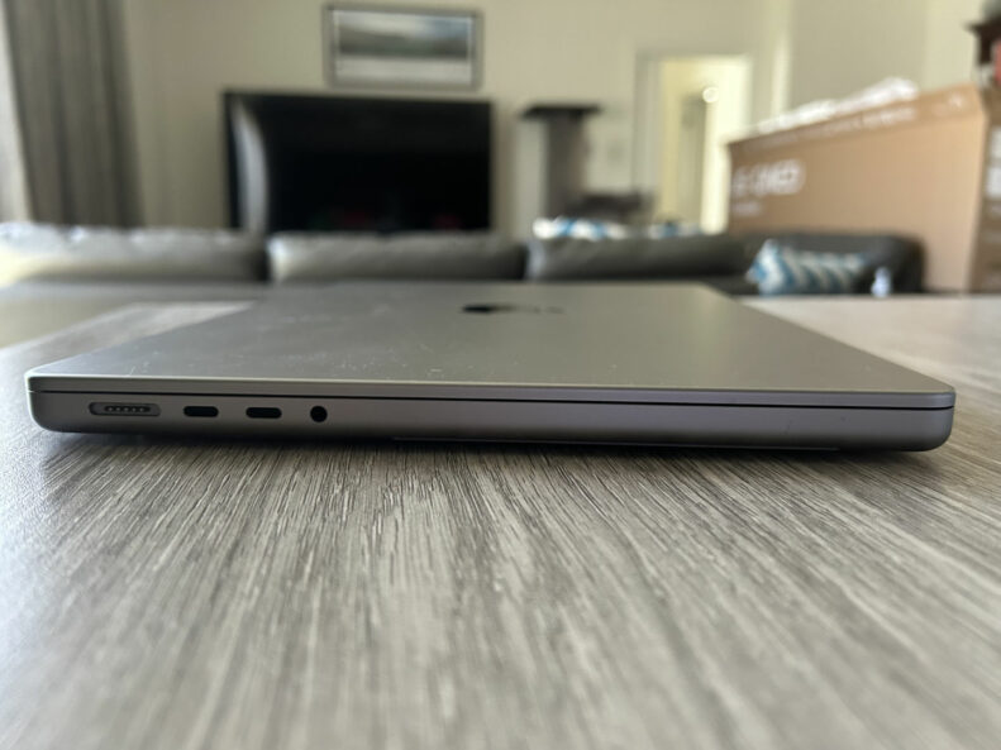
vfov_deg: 53.1
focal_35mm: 26
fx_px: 752
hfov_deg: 67.3
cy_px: 375
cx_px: 500
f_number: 1.5
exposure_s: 1/55
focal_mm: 5.7
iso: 500
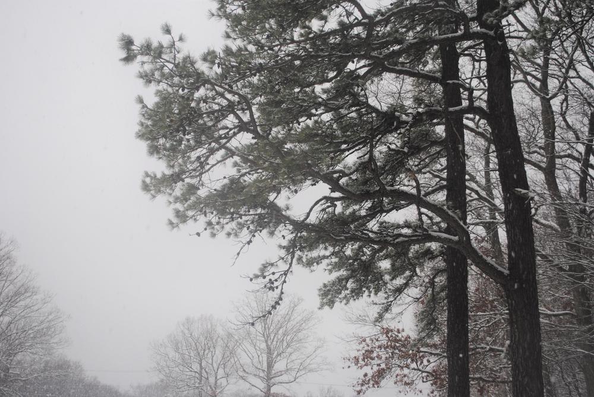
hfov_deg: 41.1
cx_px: 297
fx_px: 793
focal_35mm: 48
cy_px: 198
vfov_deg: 28.1
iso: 200
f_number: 5
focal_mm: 32
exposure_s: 1/100
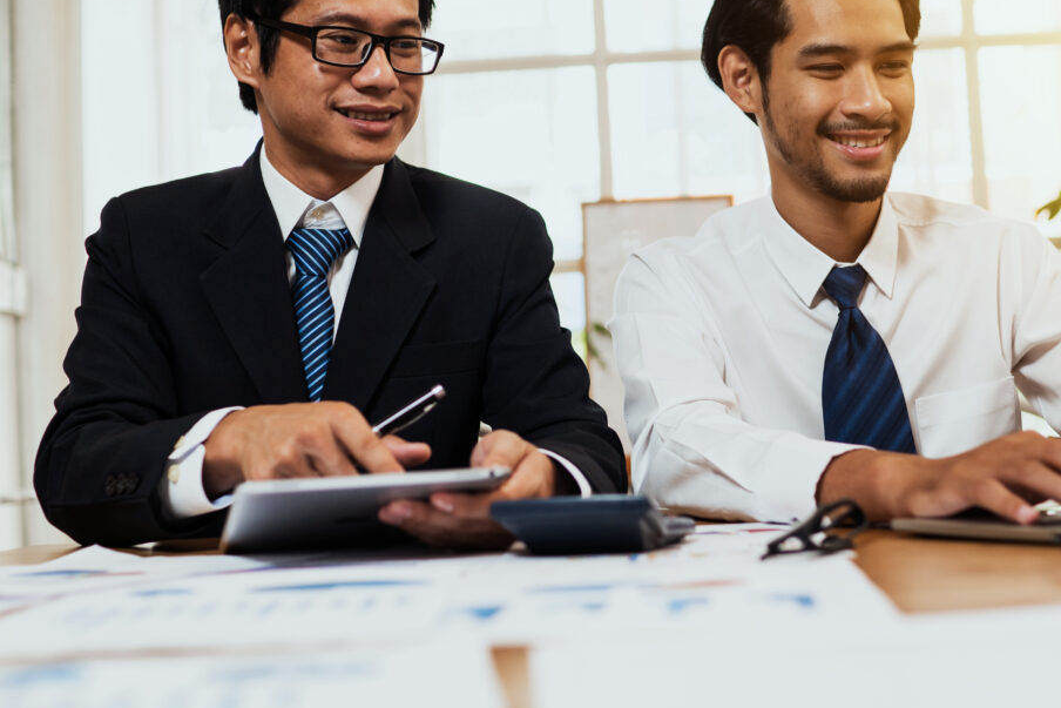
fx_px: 1503
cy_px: 355
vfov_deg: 26.5
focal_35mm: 51
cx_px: 592
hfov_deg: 38.8
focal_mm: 30
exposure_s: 1/100
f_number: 2.2
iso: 160
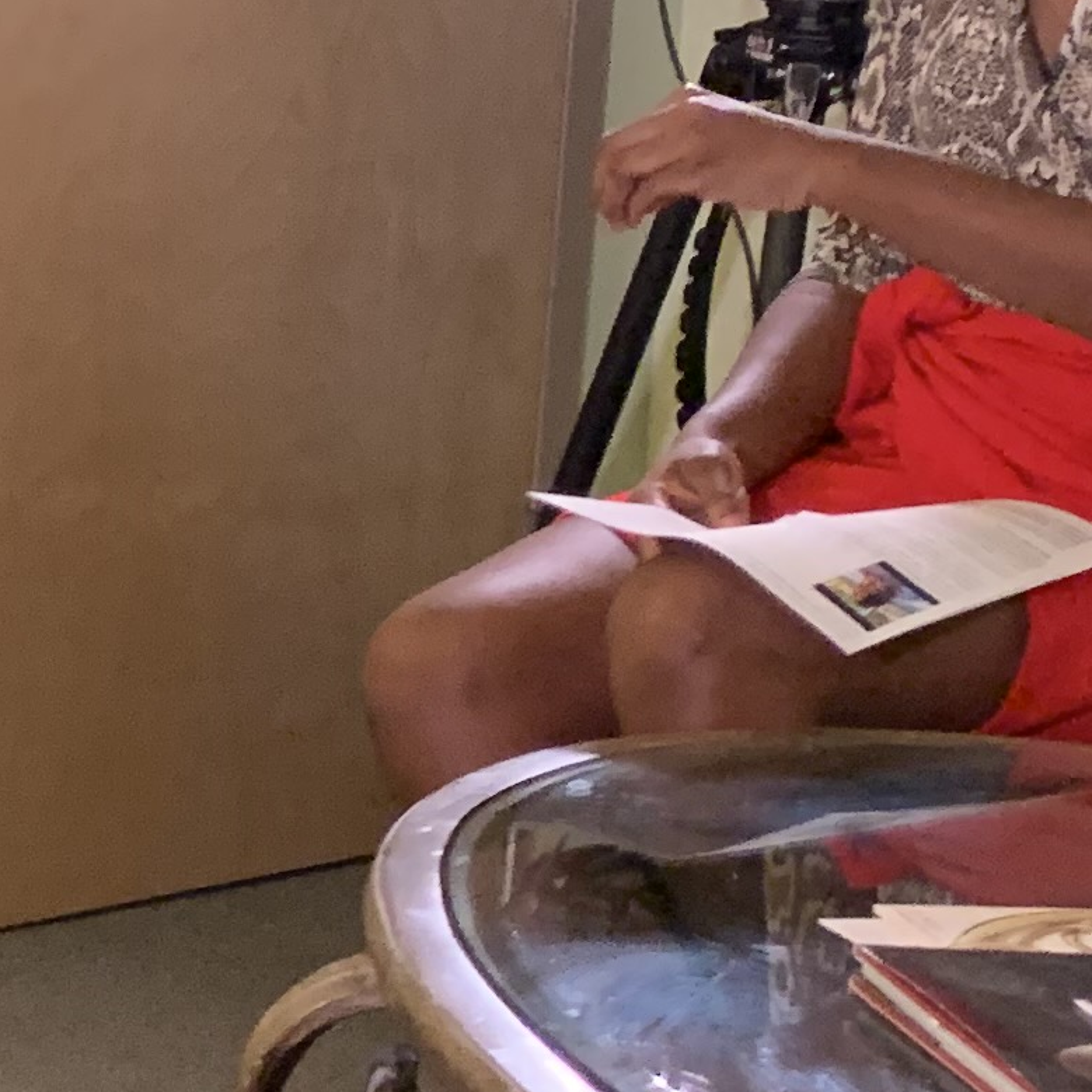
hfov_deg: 12.9
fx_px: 4247
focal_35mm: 119
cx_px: -1060
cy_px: 498
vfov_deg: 14.6
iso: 250
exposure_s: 1/60
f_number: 1.8
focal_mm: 4.25
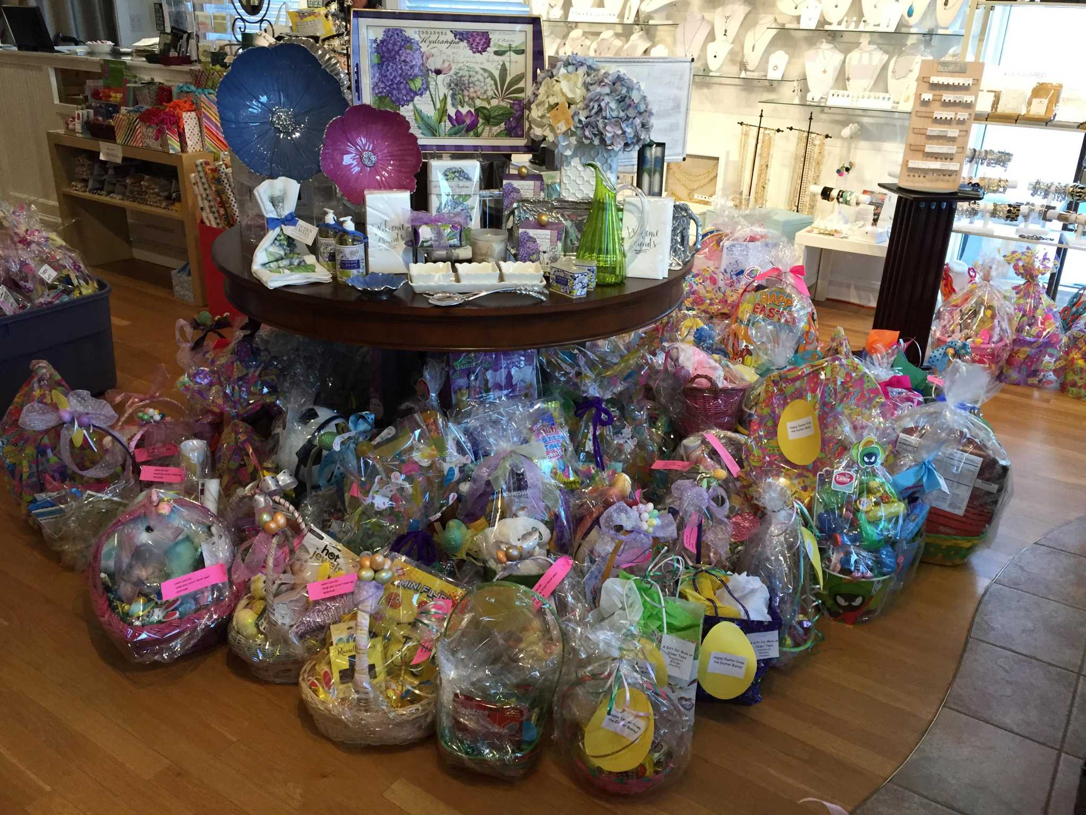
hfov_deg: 61.7
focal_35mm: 29
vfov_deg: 48.2
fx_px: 910
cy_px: 408
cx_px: 543
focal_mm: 4.15
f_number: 2.2
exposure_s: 1/30
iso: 50
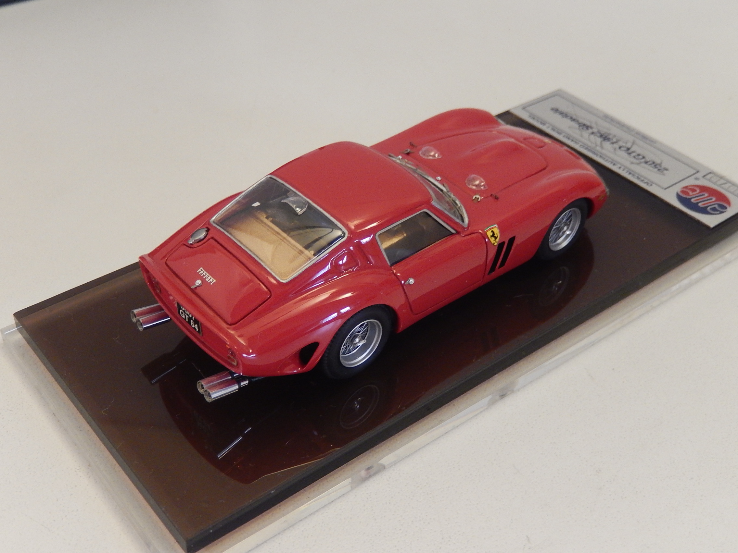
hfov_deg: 42.1
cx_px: 369
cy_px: 276
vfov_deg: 32.2
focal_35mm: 45
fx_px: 959
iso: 400
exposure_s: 1/8
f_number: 4.3
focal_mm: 8.1
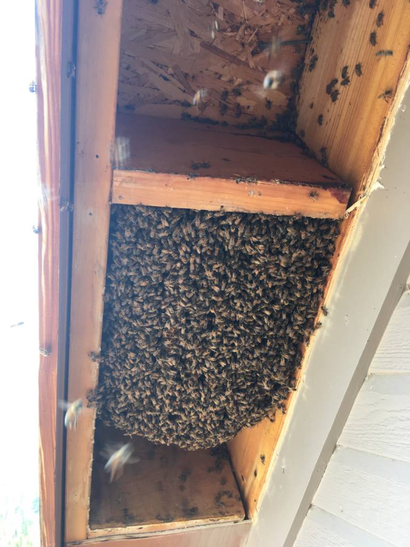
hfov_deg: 48.2
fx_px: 458
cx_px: 205
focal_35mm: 29
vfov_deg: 61.7
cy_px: 274
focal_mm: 4.15
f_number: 2.2
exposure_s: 1/120
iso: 40
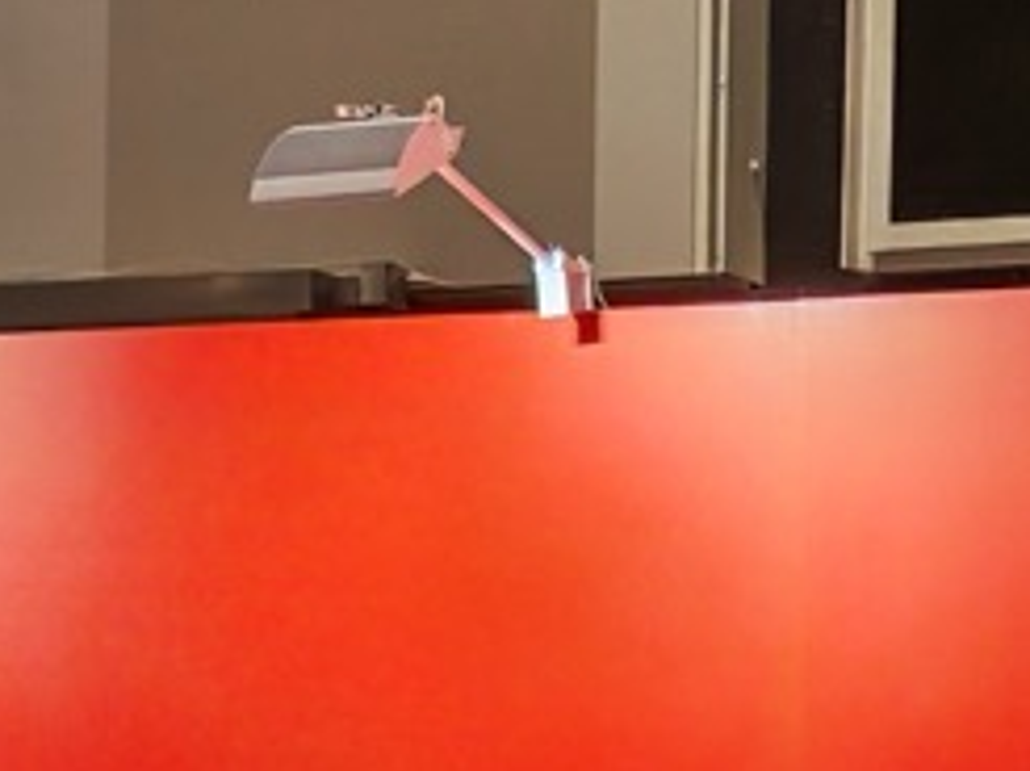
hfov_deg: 7.9
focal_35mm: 250
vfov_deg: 5.7
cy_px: 1986
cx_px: 1248
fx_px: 7432
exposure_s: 1/100
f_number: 2
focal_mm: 6.83
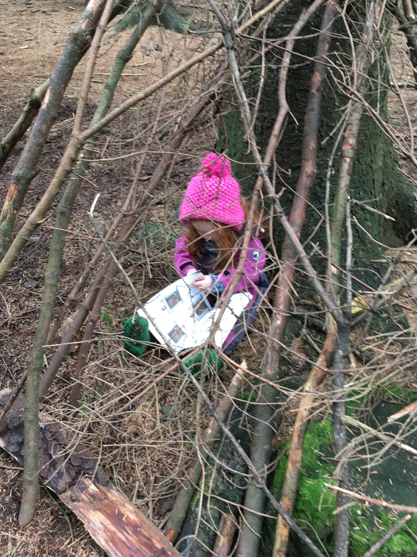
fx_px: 482
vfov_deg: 60.0
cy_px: 275
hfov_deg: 46.8
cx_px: 210
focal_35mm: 30
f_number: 2.2
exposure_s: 1/33
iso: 100
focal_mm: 4.15
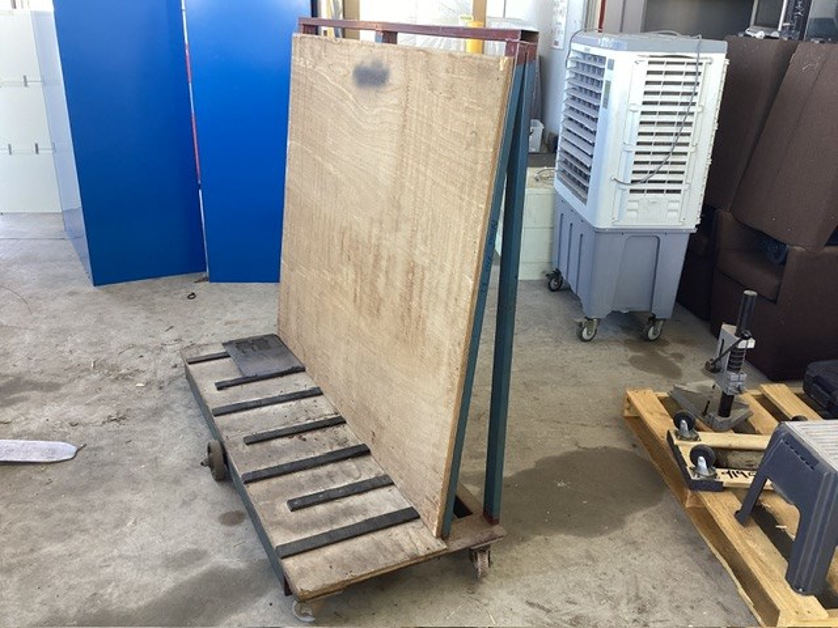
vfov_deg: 45.4
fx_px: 750
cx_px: 419
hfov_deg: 58.4
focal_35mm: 31
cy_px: 314
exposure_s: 1/120
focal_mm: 3.3
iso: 100
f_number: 2.4
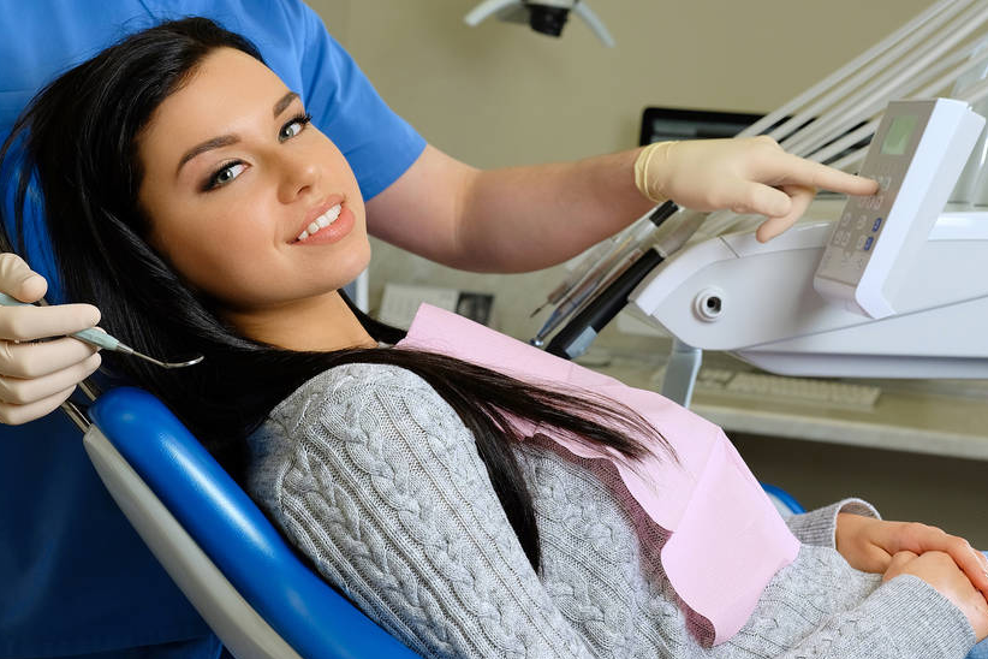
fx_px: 1811
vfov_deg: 20.6
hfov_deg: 30.5
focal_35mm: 66
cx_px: 533
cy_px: 266
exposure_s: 1/160
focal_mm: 35
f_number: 5.6
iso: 400
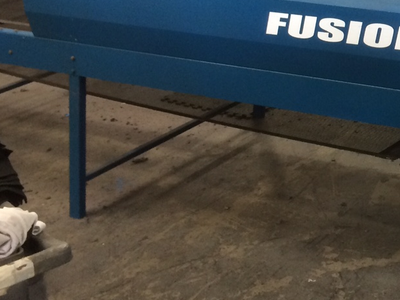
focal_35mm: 77
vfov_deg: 18.7
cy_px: 11
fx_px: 890
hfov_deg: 22.8
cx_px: 507
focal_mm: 4.15
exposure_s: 1/30
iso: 125
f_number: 2.2
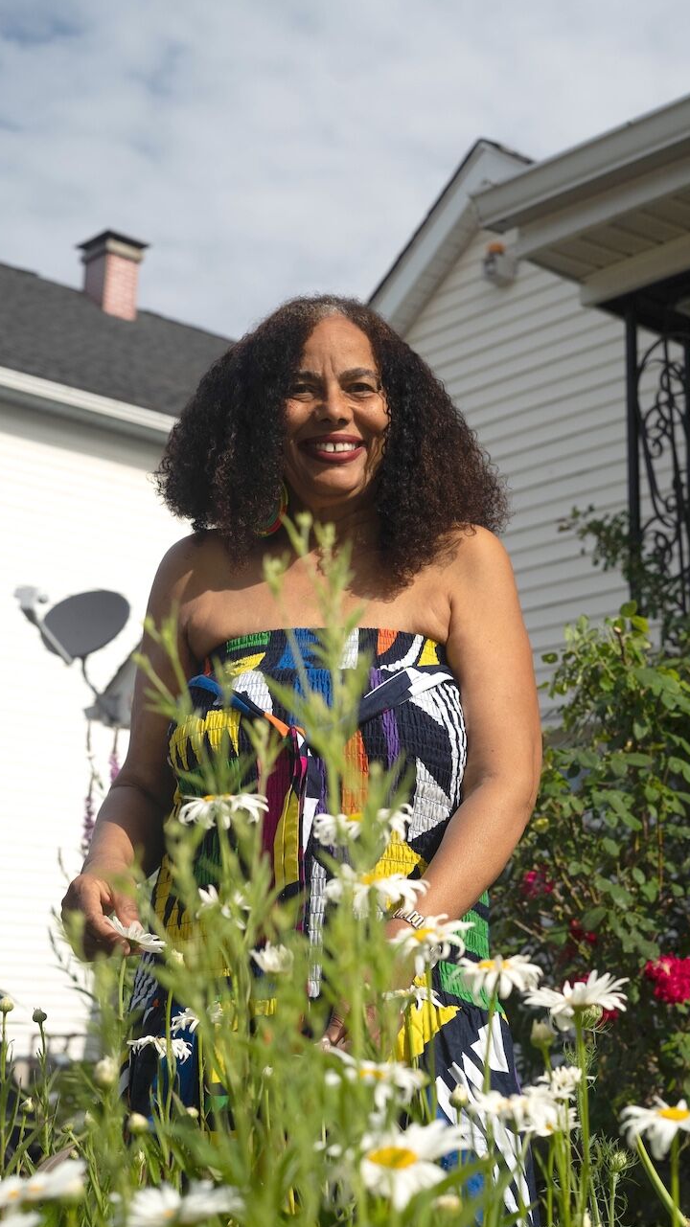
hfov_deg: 22.6
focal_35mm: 53
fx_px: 1725
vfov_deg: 39.2
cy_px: 616
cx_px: 376
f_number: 5.6
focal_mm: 50
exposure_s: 1/800
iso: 1600
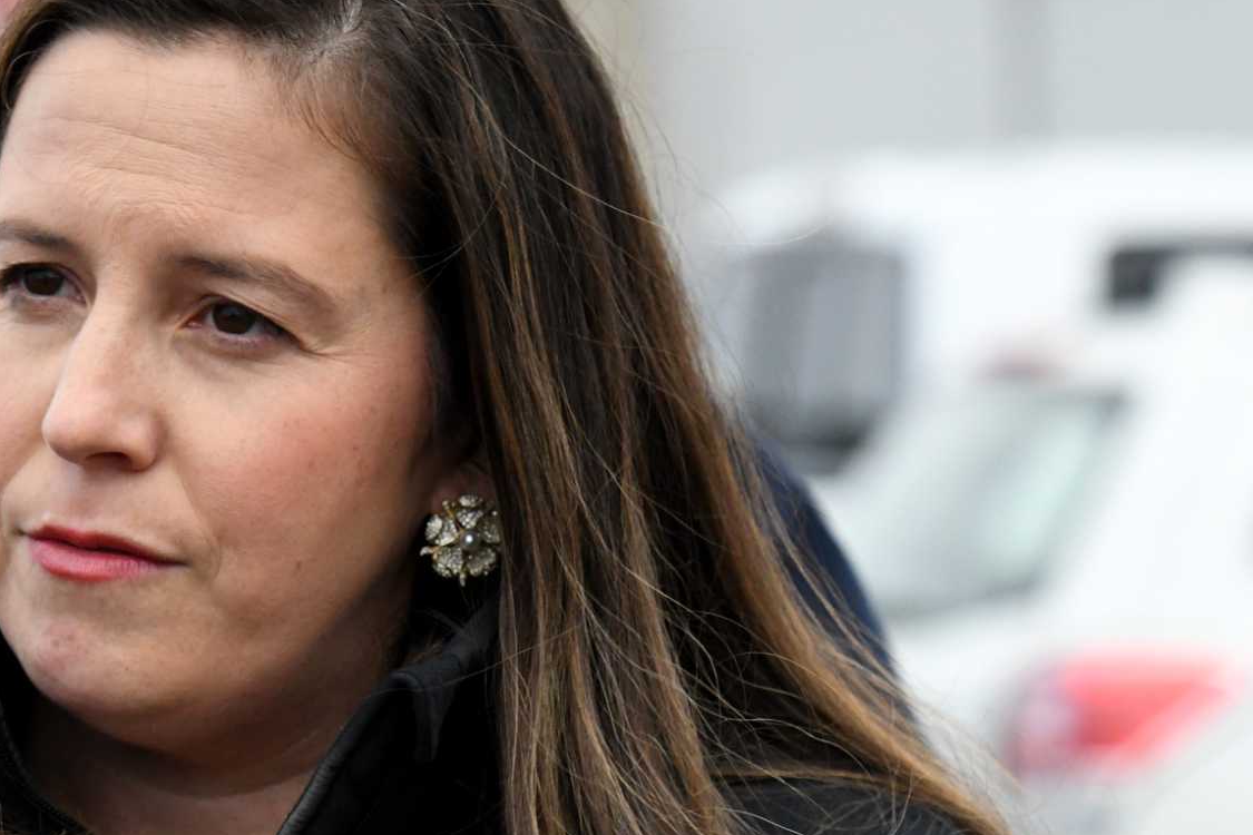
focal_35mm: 333
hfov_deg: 6.2
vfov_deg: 4.1
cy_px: 522
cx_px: 228
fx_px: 11589
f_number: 5.6
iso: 3200
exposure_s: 1/4000
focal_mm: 122
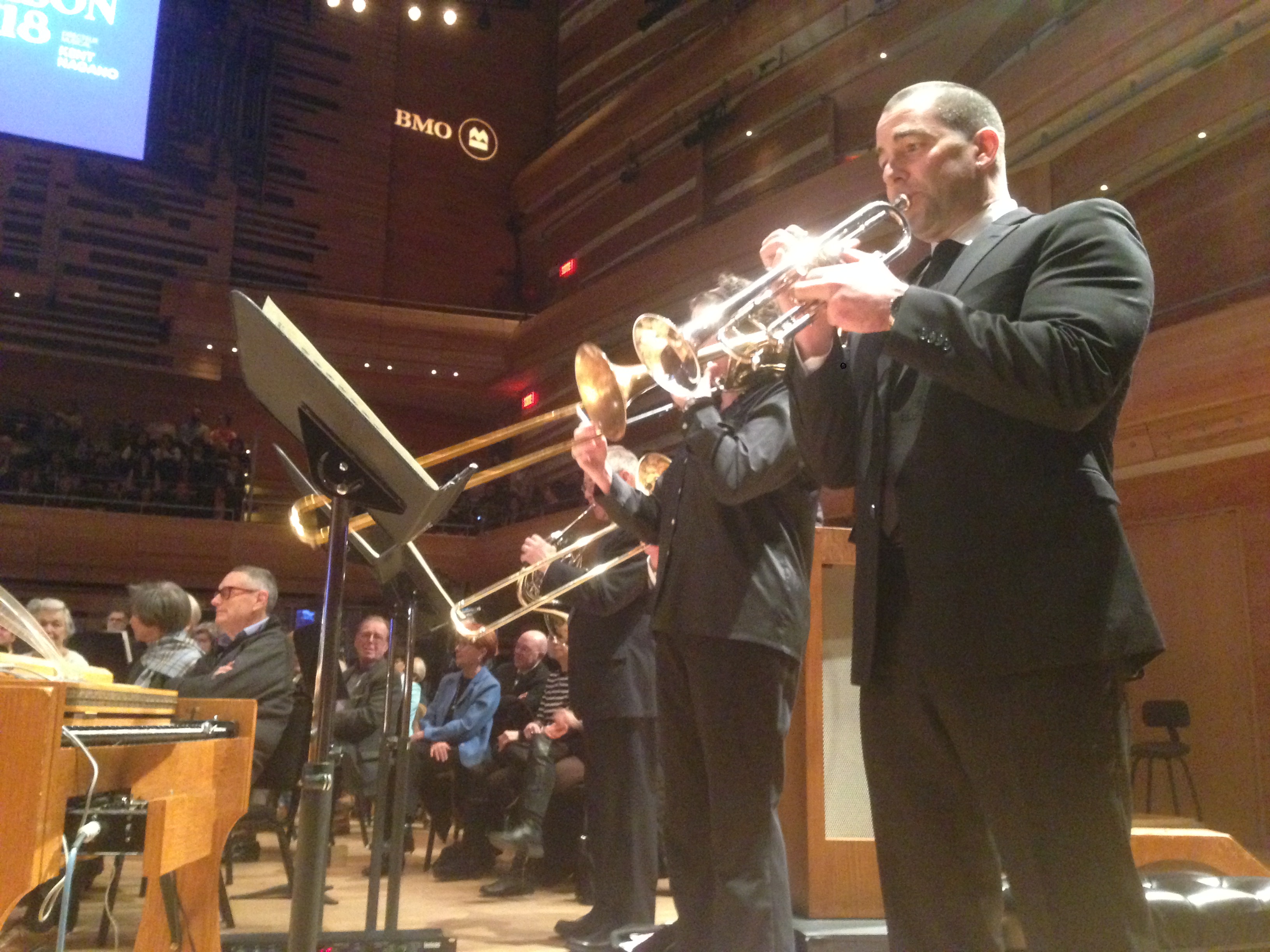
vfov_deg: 42.9
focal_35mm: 33
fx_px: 1211
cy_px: 476
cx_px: 635
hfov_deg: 55.4
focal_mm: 4.12
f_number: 2.4
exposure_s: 1/15
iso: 640
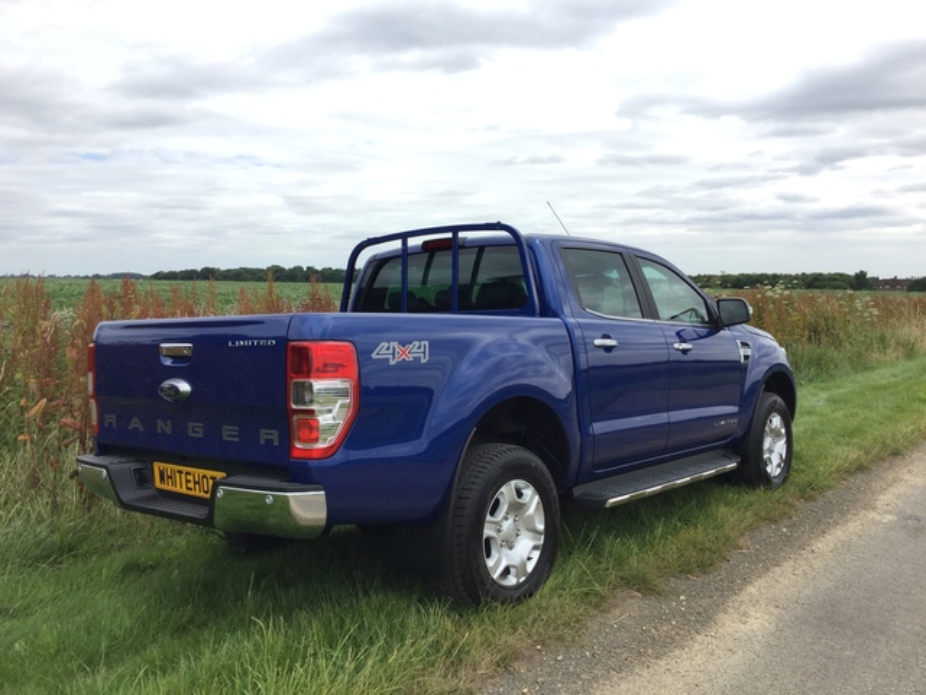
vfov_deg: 45.4
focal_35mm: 31
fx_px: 829
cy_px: 348
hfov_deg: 58.4
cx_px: 463
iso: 25
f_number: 2.4
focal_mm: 3.3
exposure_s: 1/823
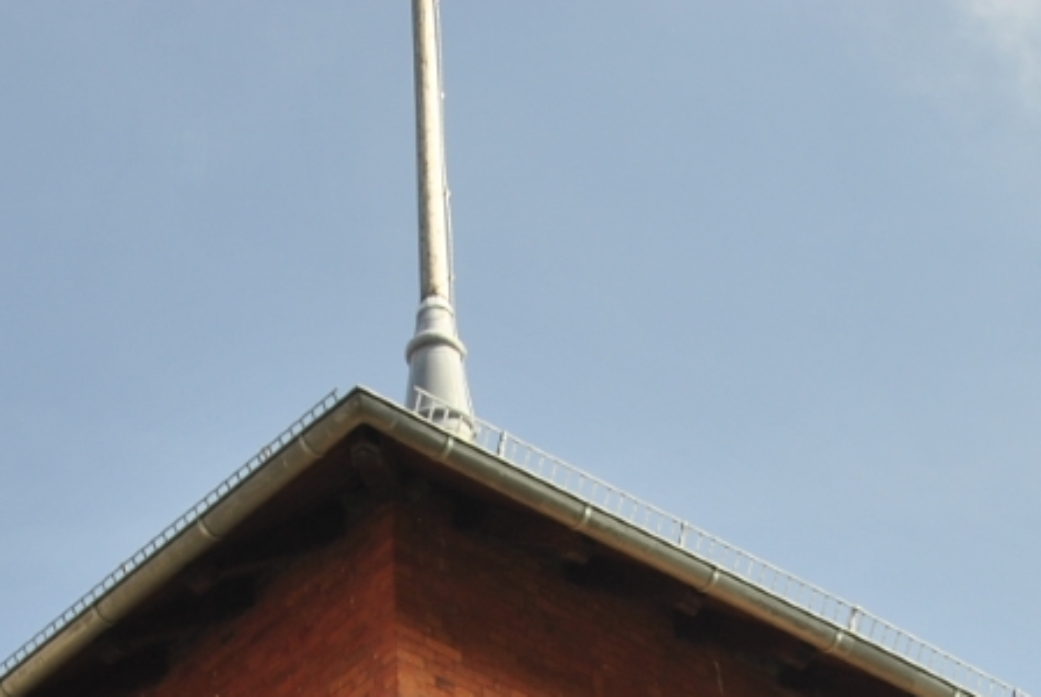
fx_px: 5009
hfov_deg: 11.9
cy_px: 1220
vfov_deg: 7.7
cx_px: 547
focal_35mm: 173
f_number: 5
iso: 100
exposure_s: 1/100
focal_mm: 32
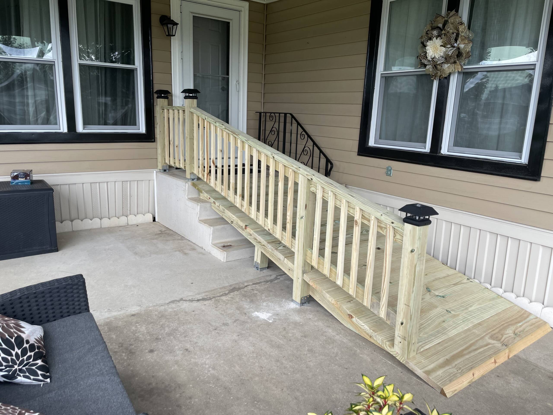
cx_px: 276
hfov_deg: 67.3
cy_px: 208
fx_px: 415
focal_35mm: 26
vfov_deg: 53.1
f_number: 1.6
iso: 32
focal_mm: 4.2
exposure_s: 1/511
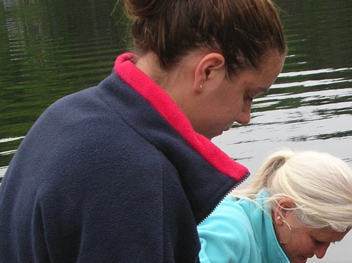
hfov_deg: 14.9
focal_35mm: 131
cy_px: 207
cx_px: 334
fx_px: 1331
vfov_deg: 11.3
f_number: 3.1
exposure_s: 1/278
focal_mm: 7.5
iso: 50
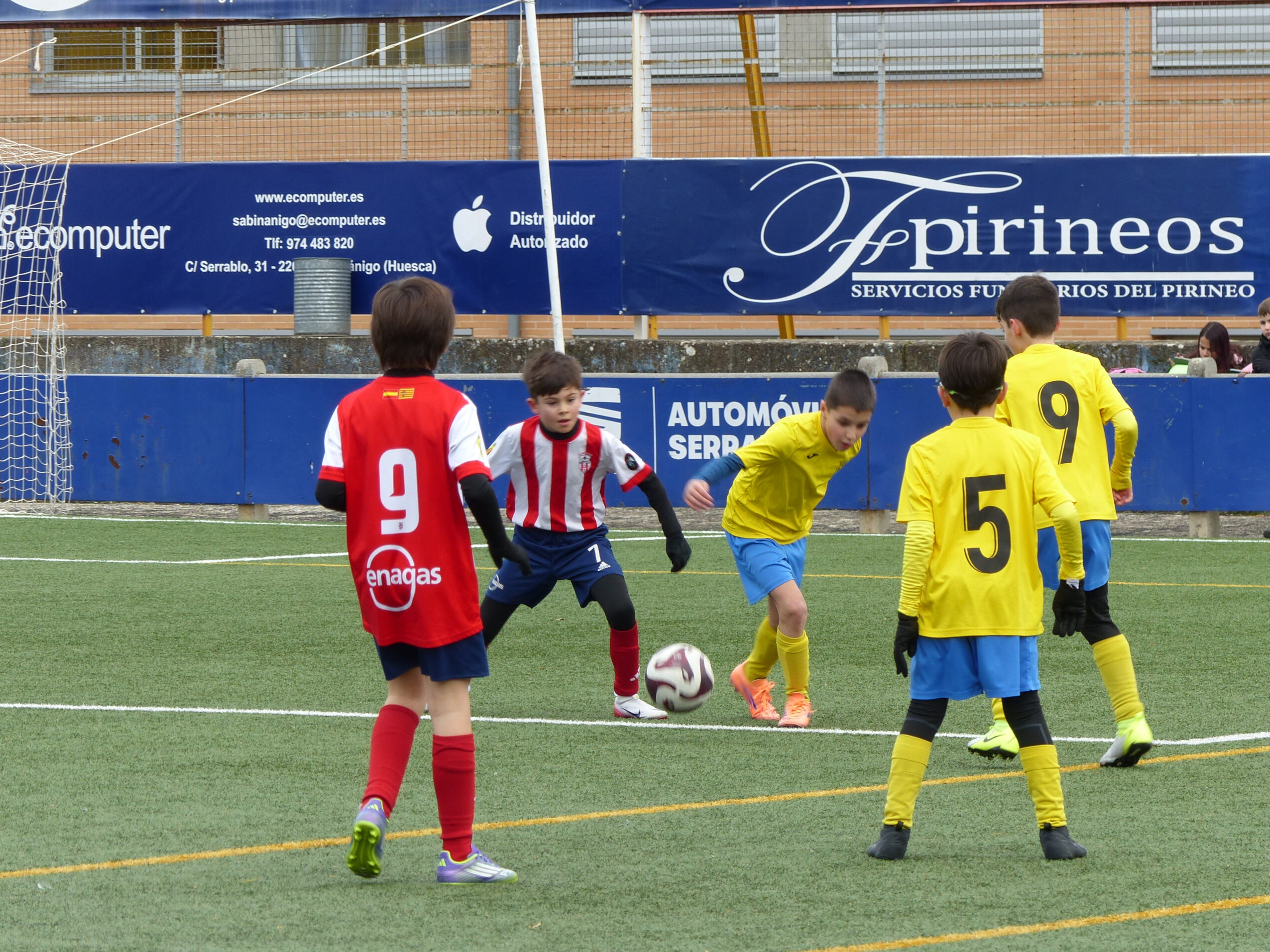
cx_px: 634
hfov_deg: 6.9
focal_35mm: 286
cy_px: 477
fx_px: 10492
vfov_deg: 5.2
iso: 100
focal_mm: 51.2
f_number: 3.5
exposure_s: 1/100
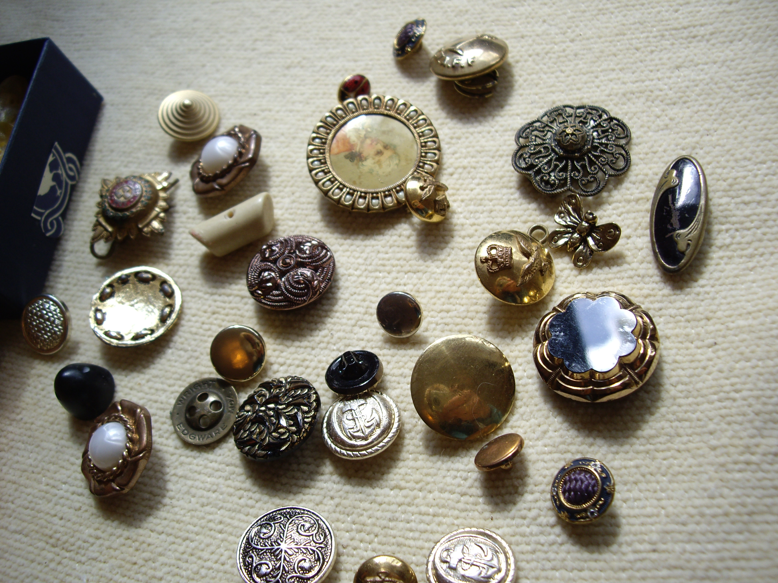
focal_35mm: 38
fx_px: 854
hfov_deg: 49.0
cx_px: 389
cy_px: 292
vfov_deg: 37.7
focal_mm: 7.9
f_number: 2.8
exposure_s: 1/100
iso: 100
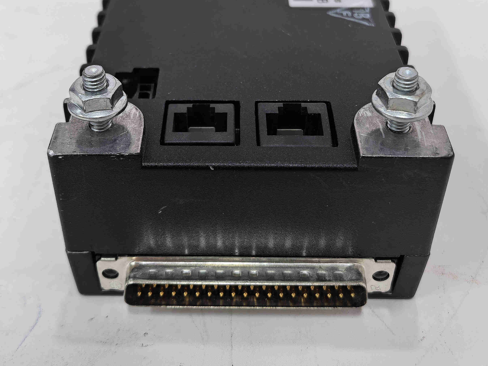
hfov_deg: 42.9
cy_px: 131
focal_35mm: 44
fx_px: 620
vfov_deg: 32.7
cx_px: 217
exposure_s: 1/100
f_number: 2
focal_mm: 5.75
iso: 125
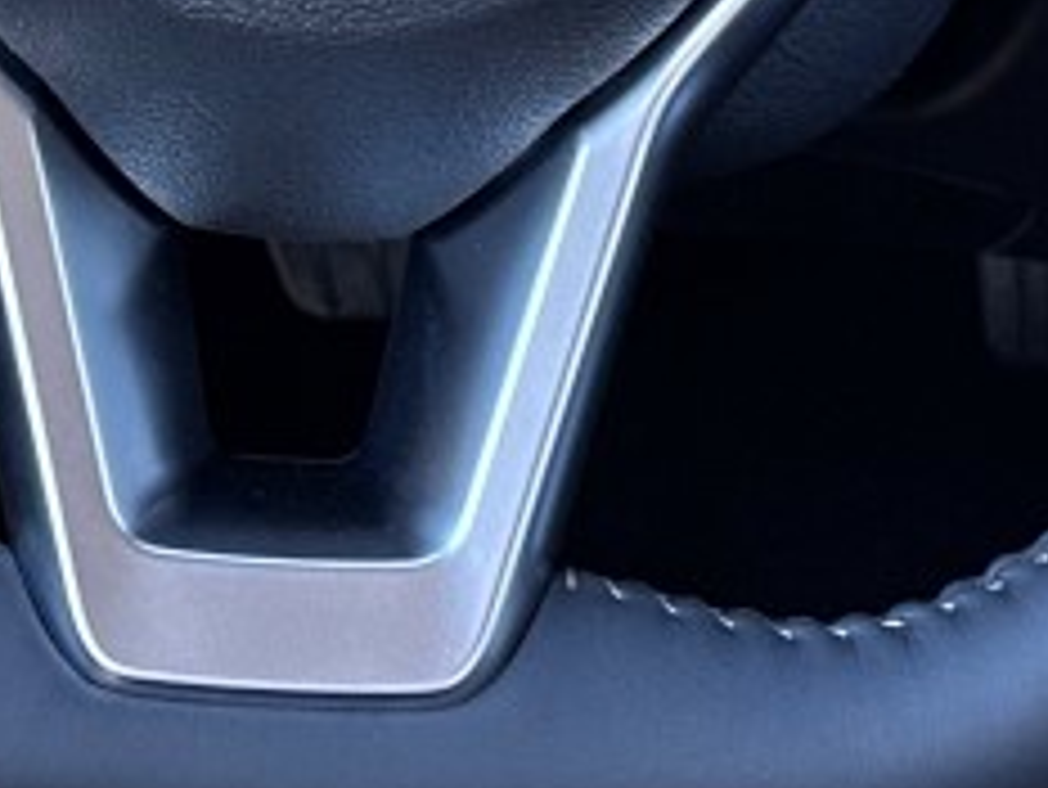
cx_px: 337
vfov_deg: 6.9
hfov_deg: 9.4
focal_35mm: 211
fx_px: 6391
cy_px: -477
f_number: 1.78
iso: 80
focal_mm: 6.86
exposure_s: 1/121
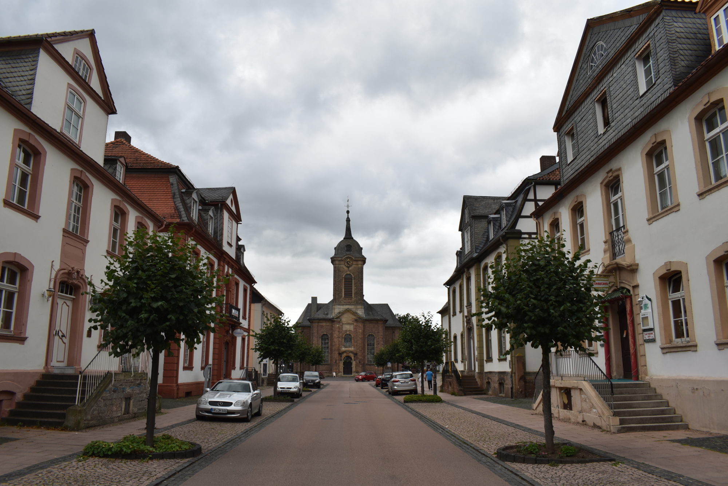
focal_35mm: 27
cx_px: 364
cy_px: 243
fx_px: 546
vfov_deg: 48.0
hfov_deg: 67.4
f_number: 6.3
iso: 100
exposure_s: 1/160
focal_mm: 18
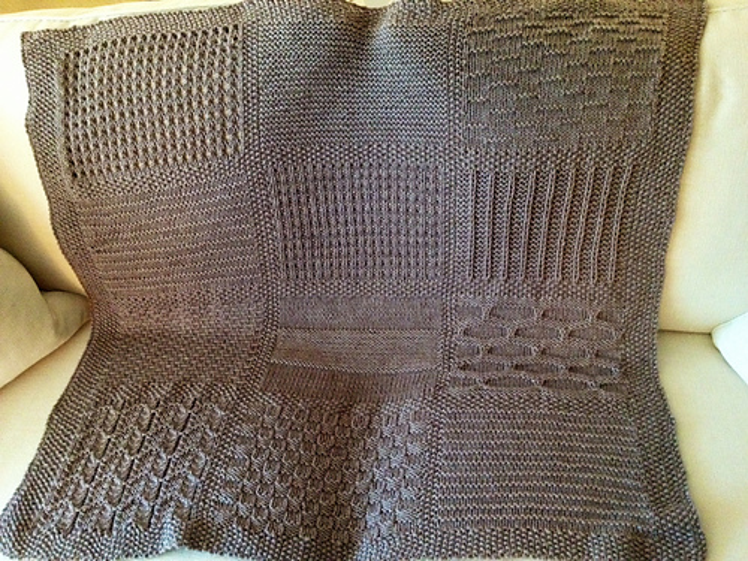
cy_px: 280
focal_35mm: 35
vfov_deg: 40.7
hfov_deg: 52.6
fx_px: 756
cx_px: 374
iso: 400
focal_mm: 4.28
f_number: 2.4
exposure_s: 1/17
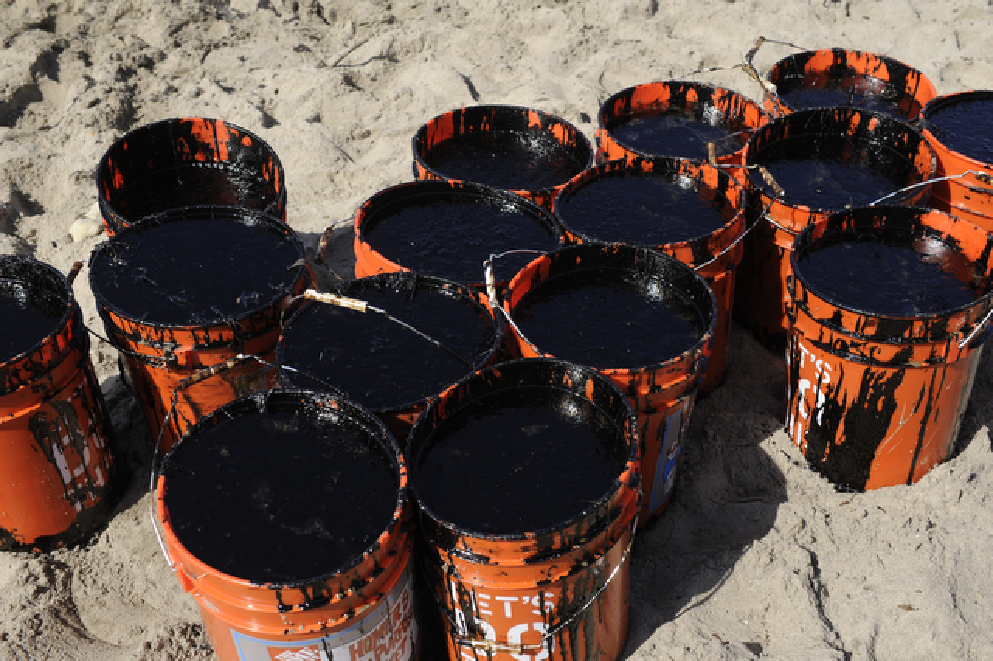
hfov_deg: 48.5
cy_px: 330
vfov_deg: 33.4
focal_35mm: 40
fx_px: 1103
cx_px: 496
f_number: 5.6
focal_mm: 40
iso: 400
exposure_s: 1/1000
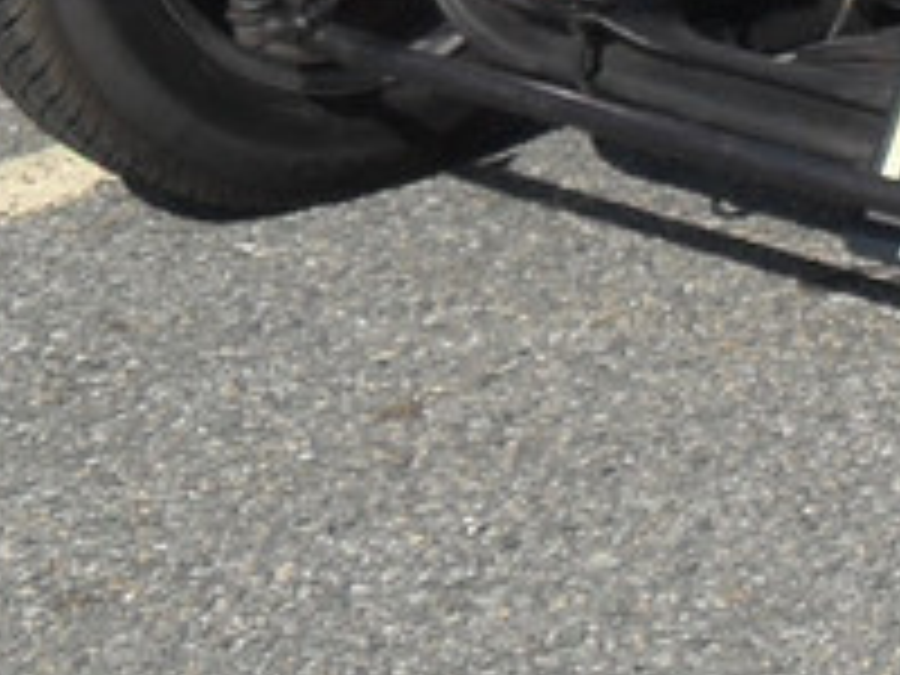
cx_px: 2081
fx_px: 4862
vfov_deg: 7.6
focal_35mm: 187
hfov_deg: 9.5
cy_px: -639
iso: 100
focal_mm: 6.2
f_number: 8.9
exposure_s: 1/180
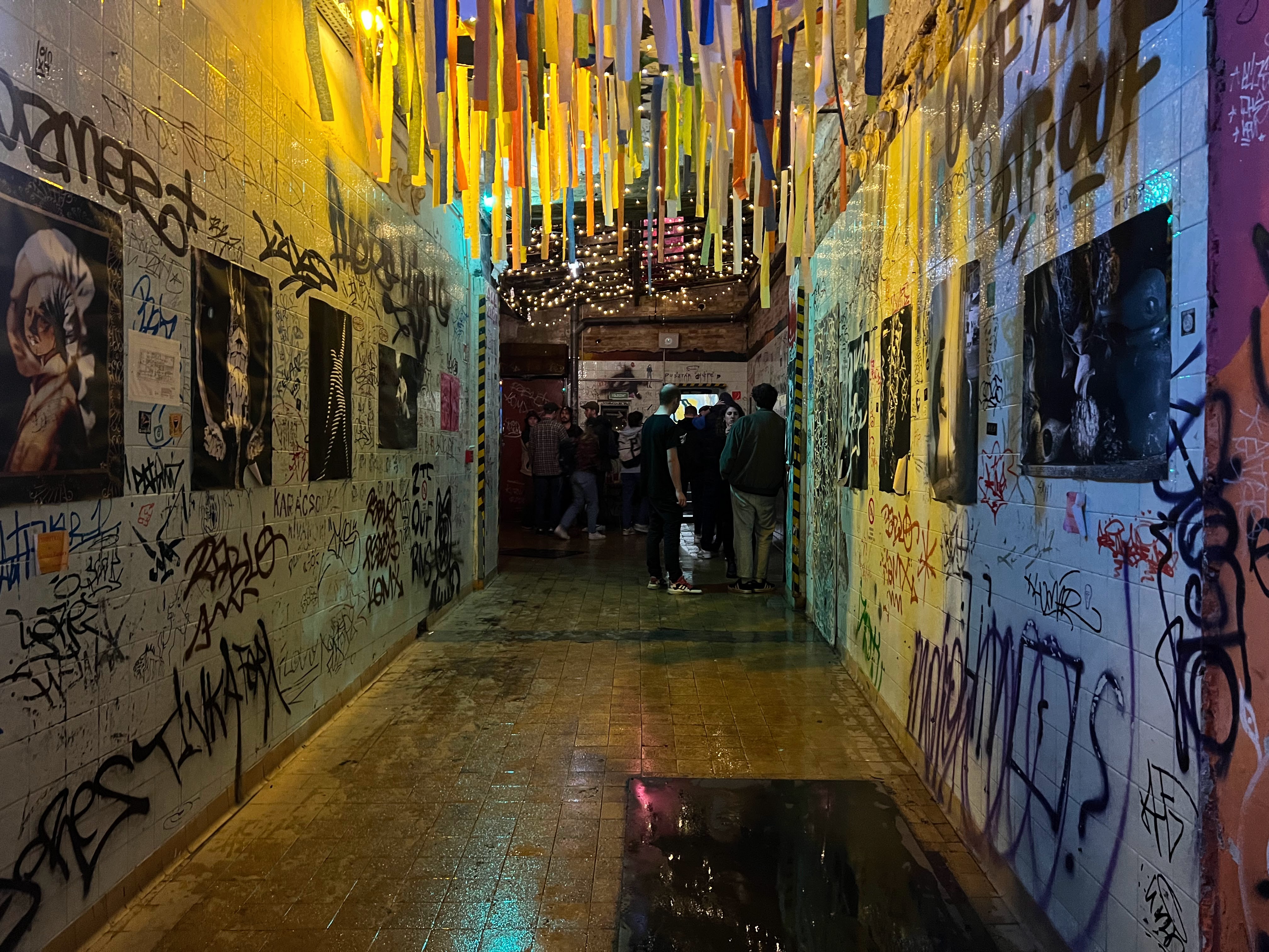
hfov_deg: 67.3
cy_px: 476
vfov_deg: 53.1
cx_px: 634
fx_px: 953
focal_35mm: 26
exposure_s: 1/25
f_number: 1.5
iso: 640
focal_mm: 5.7
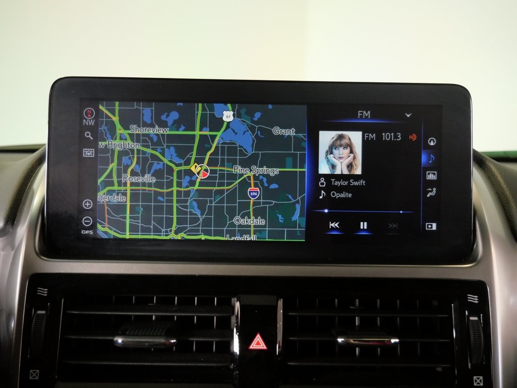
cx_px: 258
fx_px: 508
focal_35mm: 34
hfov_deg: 54.0
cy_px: 194
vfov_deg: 41.8
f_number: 3.8
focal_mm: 17
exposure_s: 1/50
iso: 3200
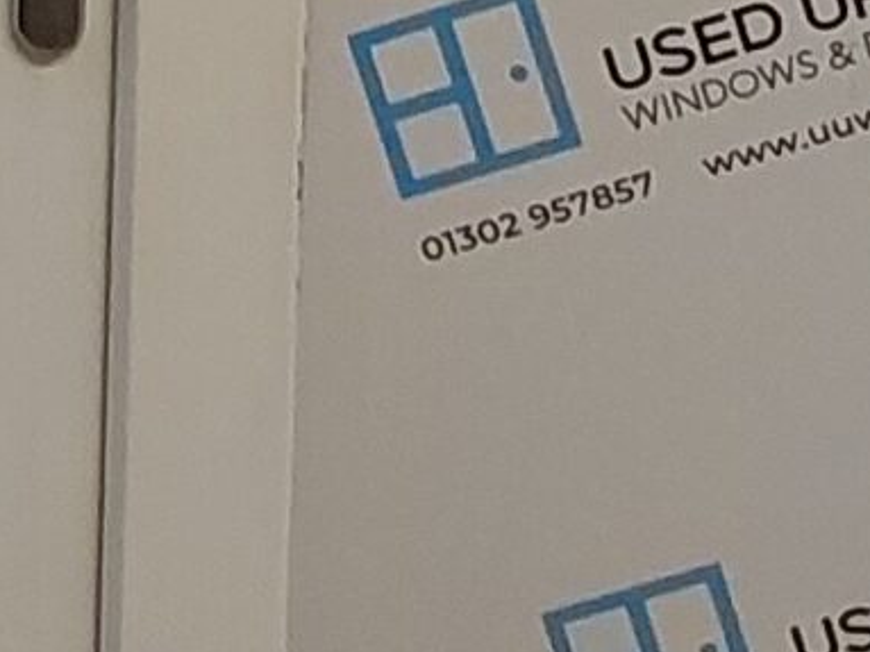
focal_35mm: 187
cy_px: -984
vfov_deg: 7.4
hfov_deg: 9.9
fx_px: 4698
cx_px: -804
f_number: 1.9
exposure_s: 1/100
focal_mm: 2.91
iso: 80
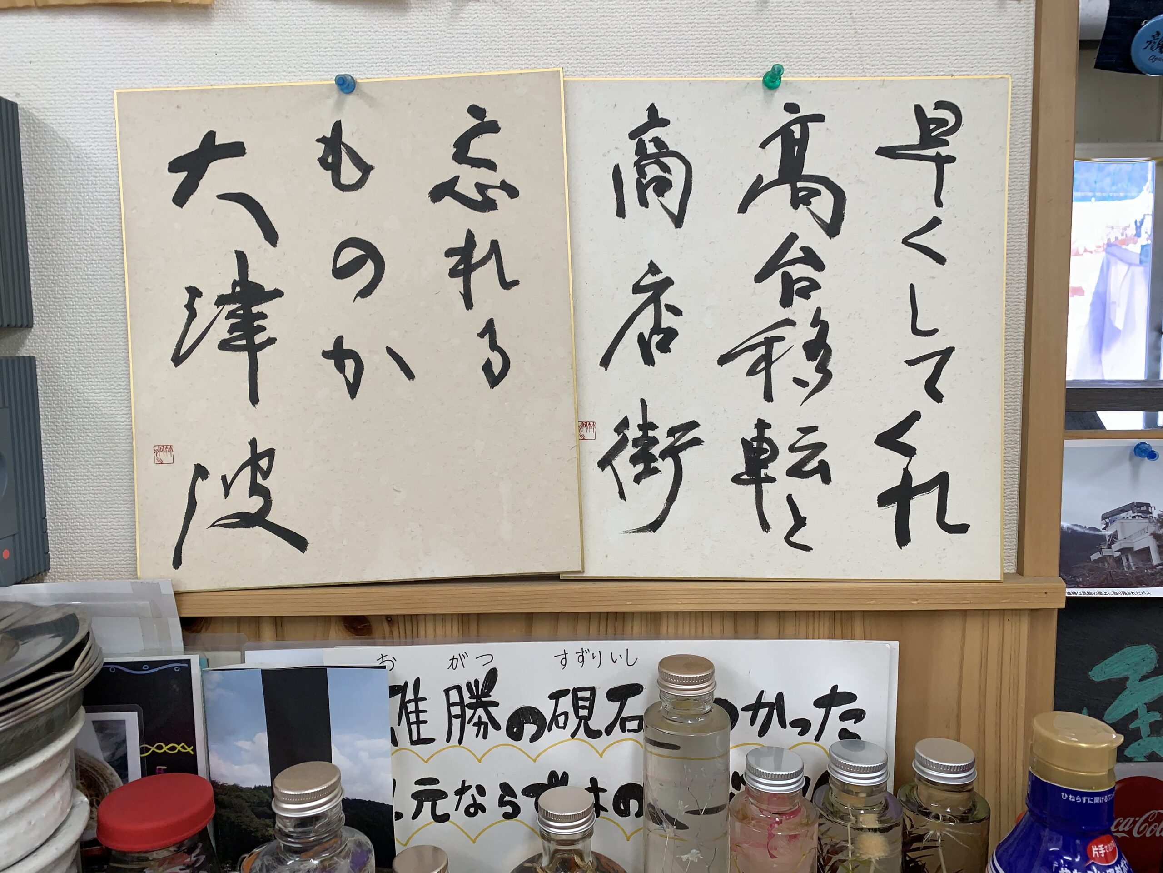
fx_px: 874
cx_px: 582
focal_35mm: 26
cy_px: 436
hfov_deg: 67.3
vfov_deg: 53.1
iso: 40
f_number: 1.8
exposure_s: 1/100
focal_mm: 4.25
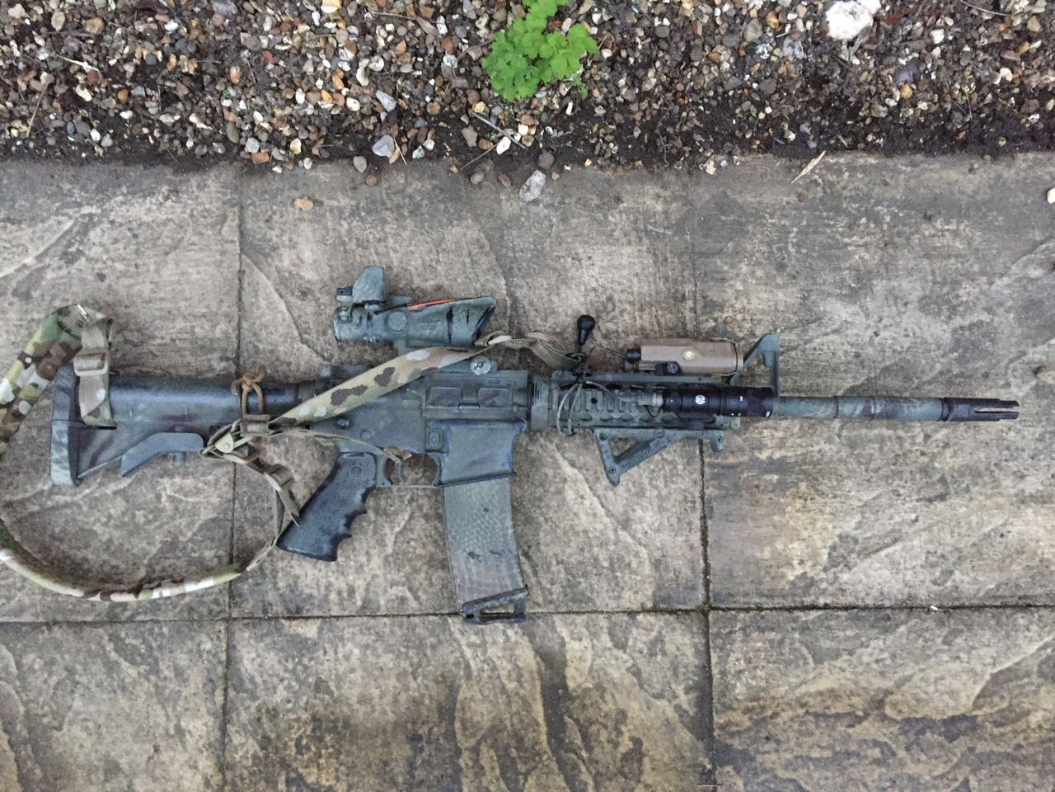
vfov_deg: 48.2
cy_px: 396
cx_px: 528
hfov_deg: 61.7
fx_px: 884
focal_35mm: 29
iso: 500
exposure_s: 1/17
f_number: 2.2
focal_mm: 4.15
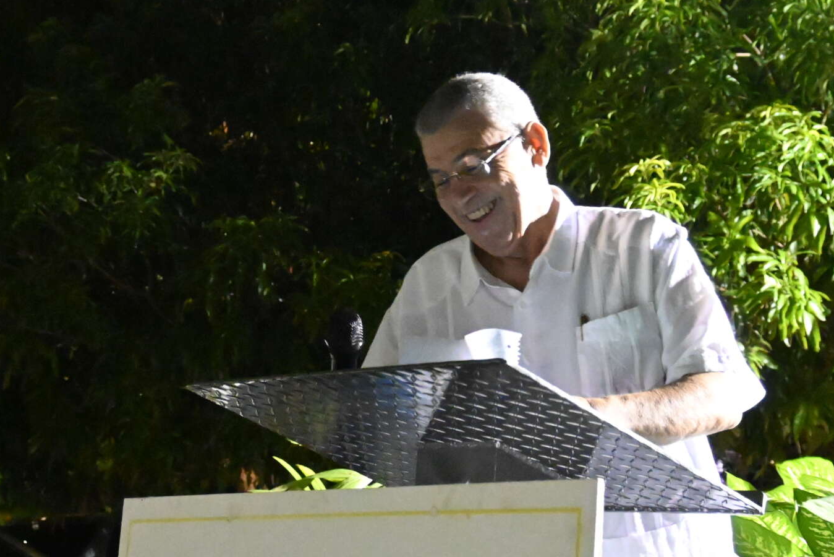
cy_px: 303
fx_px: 1715
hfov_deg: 27.3
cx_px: 392
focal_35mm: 74
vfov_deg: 18.4
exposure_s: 1/50
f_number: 4.5
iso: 12800
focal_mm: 26
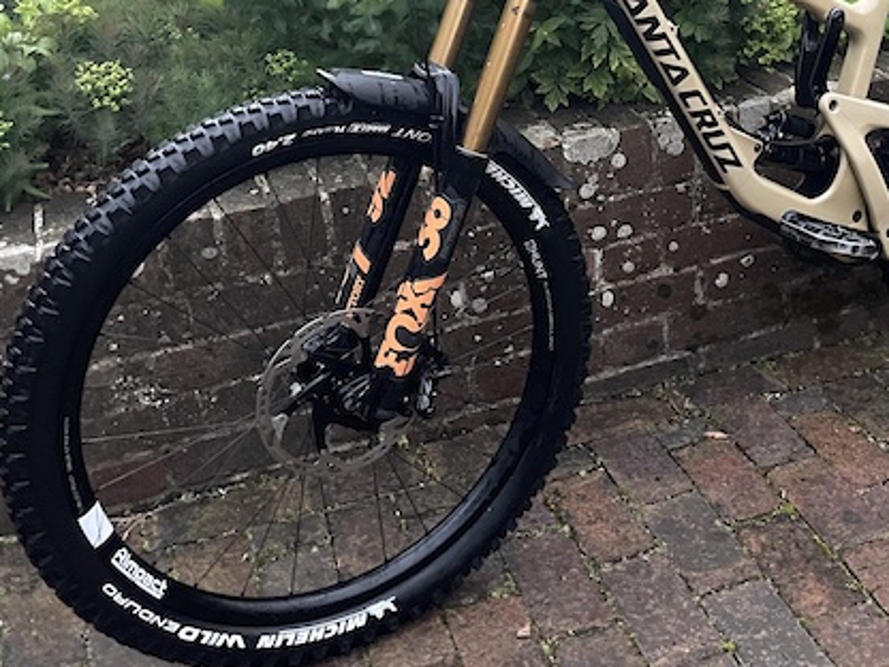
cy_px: 111
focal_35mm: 50
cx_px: 645
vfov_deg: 28.3
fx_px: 1284
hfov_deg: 37.4
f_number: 1.6
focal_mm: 4.2
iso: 640
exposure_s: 1/30
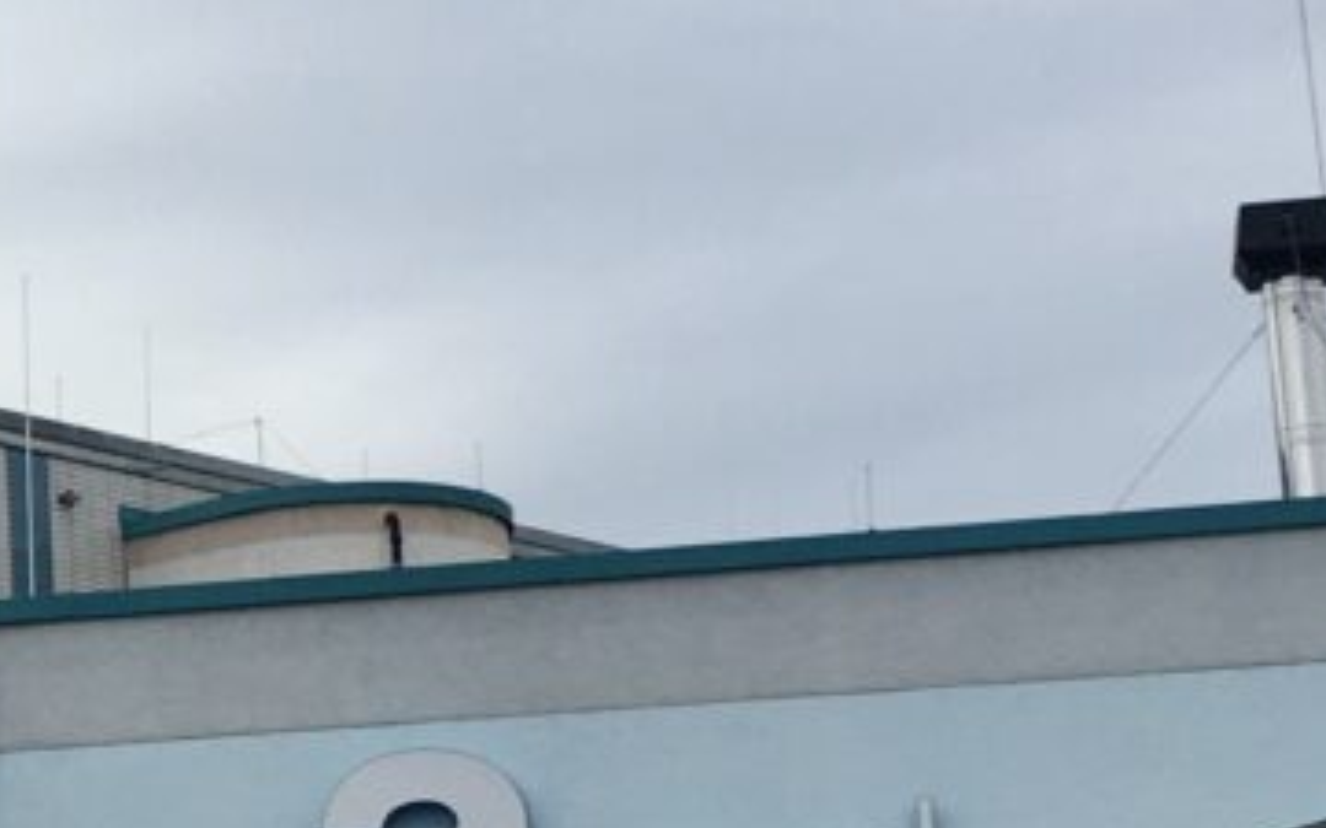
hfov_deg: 15.0
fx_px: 4734
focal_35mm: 131
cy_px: 489
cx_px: -516
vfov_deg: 10.0
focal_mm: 4.15
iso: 25
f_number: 2.2
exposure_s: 1/1350
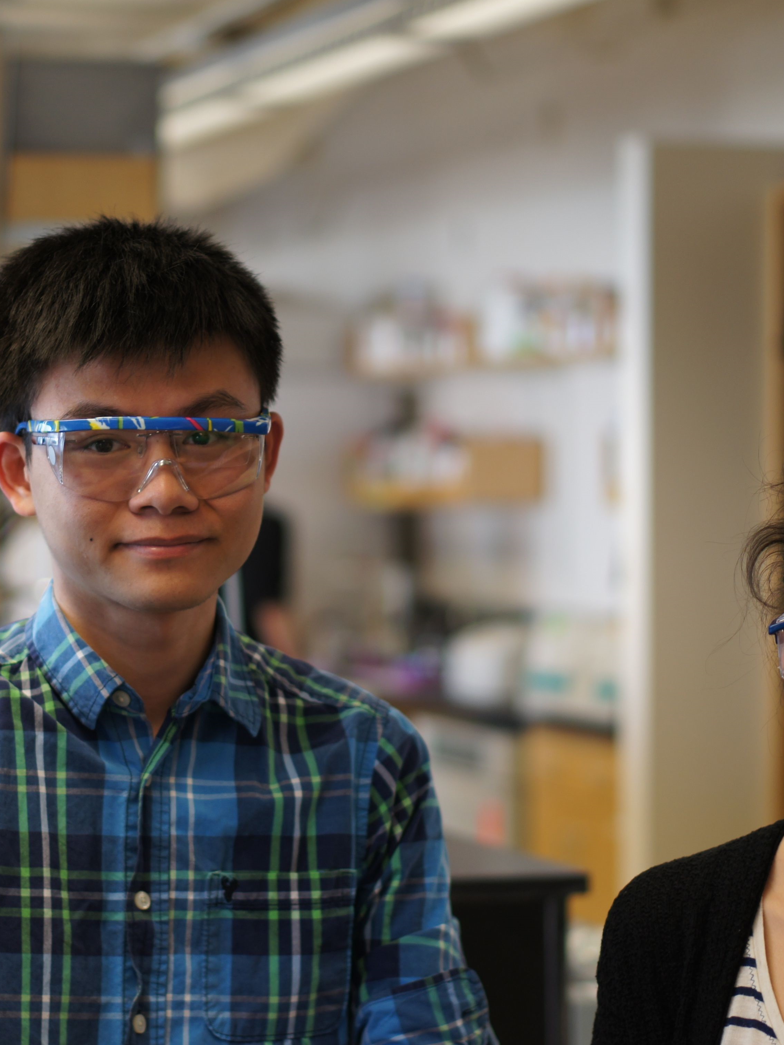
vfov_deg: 18.0
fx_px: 3292
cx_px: 218
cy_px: 524
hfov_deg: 13.5
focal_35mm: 109
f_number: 1.8
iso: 200
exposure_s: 1/80
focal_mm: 50
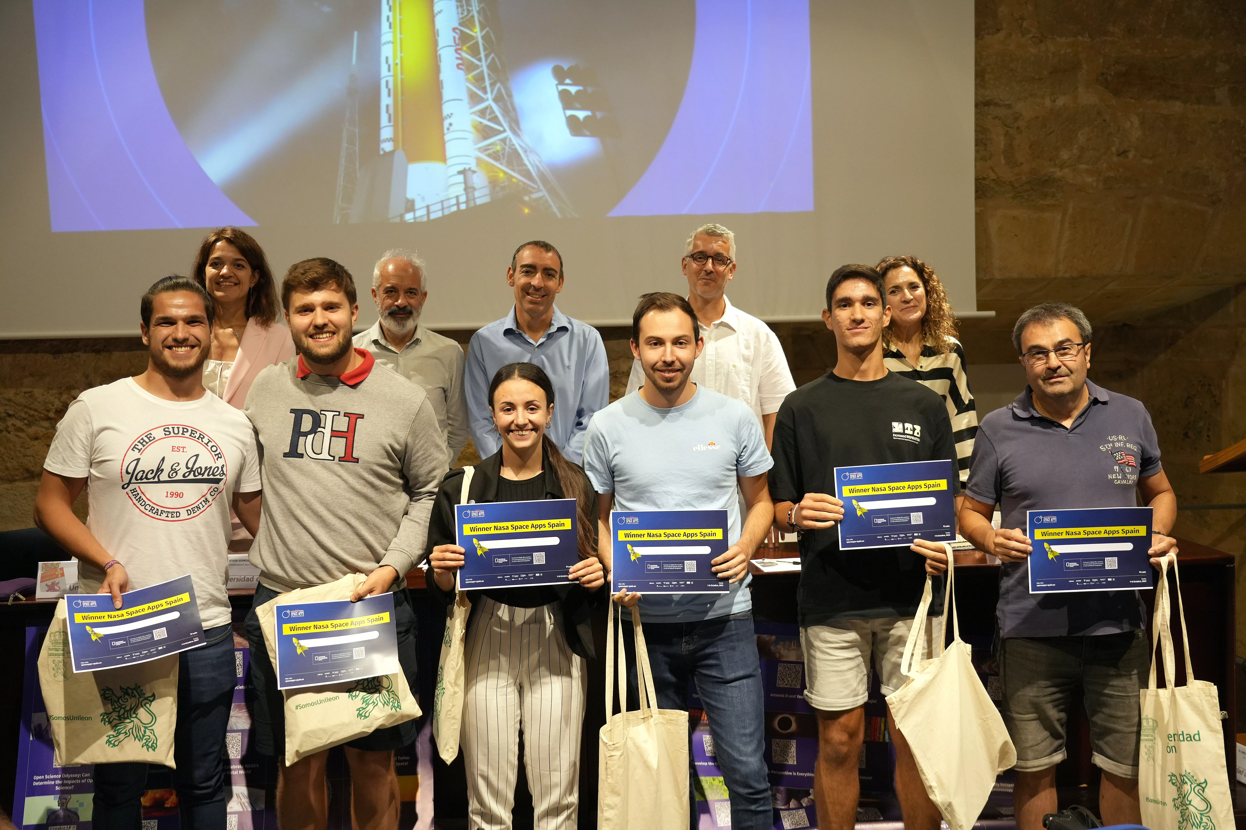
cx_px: 623
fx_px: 1384
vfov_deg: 33.4
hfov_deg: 48.5
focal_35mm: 40
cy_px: 415
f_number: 4
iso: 1250
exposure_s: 1/125
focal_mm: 40
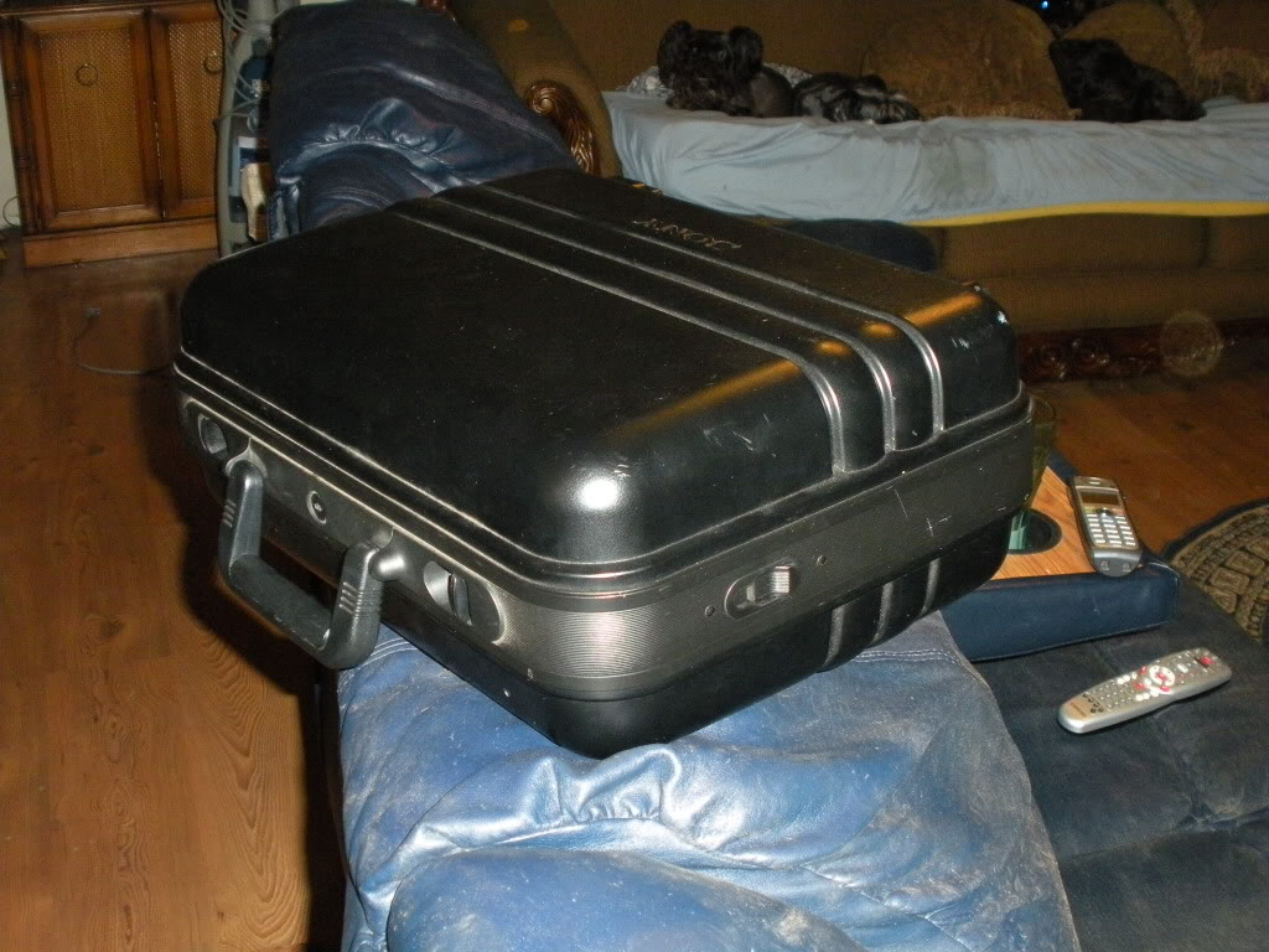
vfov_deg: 33.6
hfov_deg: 43.9
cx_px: 634
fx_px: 1576
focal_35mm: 43
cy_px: 476
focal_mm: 7.7
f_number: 4
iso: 582
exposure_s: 1/60
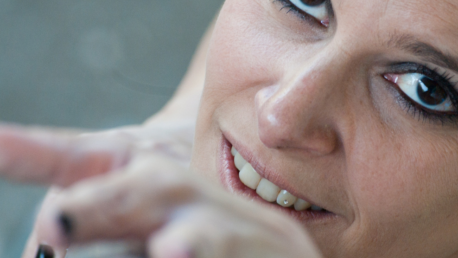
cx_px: 290
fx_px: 4992
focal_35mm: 411
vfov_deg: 3.0
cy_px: 44
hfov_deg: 5.3
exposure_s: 1/25
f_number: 8
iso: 400
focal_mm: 160
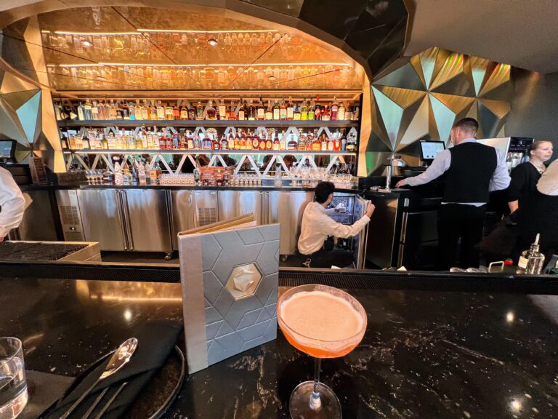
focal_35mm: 13
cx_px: 279
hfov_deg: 106.2
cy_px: 210
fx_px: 210
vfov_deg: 89.9
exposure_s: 1/60
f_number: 1.8
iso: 320
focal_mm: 1.57
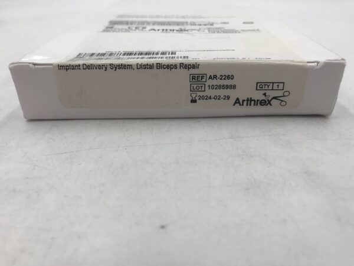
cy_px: 133
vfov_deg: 49.7
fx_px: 286
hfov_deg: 63.4
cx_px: 177
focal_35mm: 28
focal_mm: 3.99
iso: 20
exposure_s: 1/214
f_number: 1.8
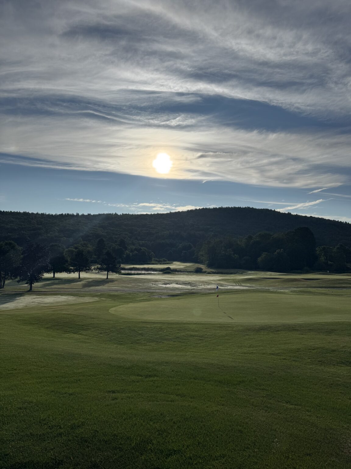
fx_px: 324
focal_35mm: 24
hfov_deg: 56.8
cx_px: 176
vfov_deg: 71.6
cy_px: 234
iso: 64
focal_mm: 6.76
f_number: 1.78
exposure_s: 1/12346
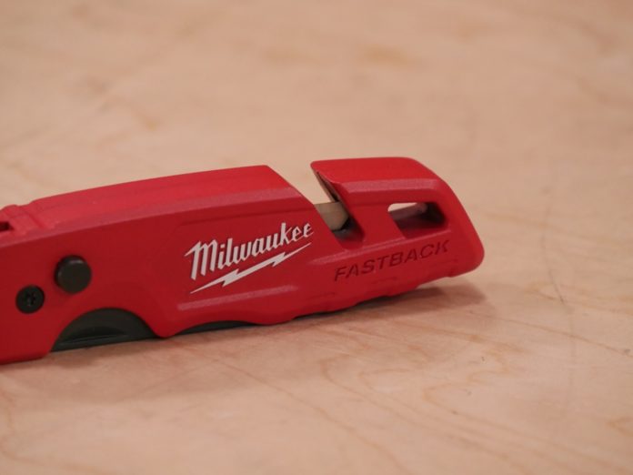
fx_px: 5120
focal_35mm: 280
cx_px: 316
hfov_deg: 7.1
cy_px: 238
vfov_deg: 5.3
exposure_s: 1/250
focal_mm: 140
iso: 3200
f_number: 5.6
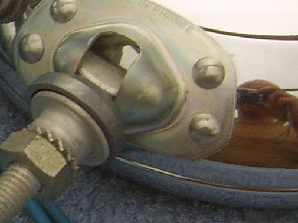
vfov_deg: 7.6
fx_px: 1679
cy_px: 94
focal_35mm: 195
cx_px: -140
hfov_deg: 9.9
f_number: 6.4
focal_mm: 7.8
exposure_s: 1/100
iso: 50
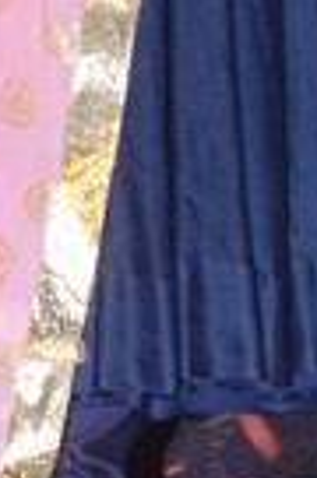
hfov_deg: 2.0
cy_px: -696
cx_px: 866
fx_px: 9200
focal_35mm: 693
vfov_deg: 3.0
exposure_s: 1/125
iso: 1000
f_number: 5.6
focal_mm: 58
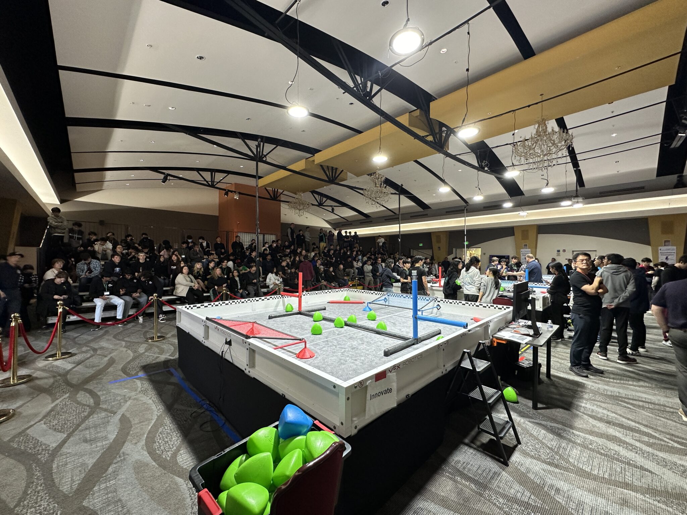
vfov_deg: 85.7
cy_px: 258
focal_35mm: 14
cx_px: 344
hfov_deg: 102.1
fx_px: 278
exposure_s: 1/120
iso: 200
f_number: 2.2
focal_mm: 2.22
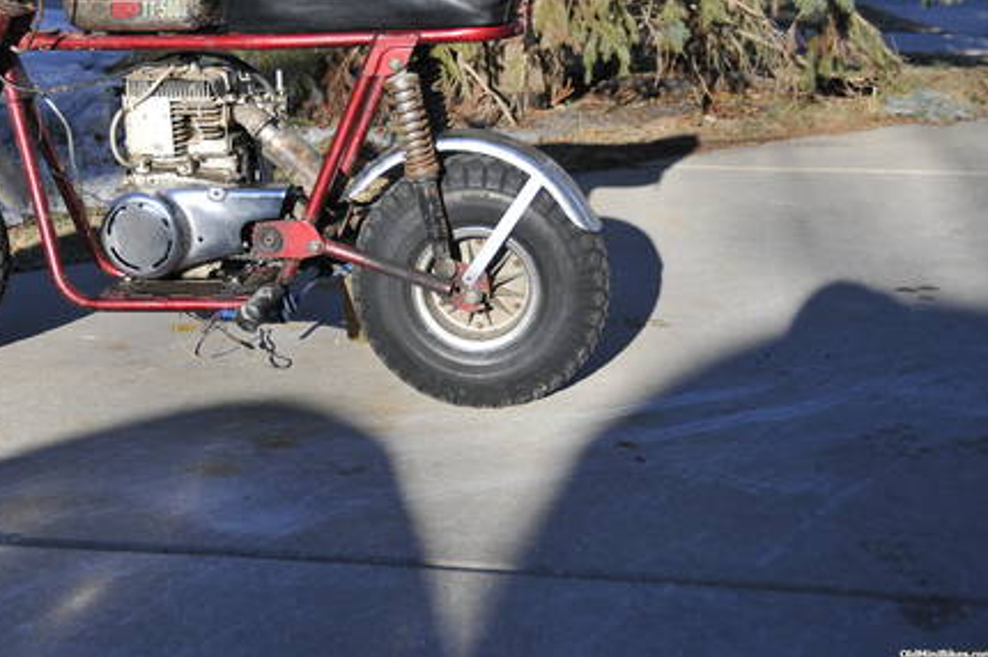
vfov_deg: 20.2
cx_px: 306
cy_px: 201
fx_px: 1837
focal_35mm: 67
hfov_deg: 29.8
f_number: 4.5
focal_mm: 32
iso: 200
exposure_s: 1/1000
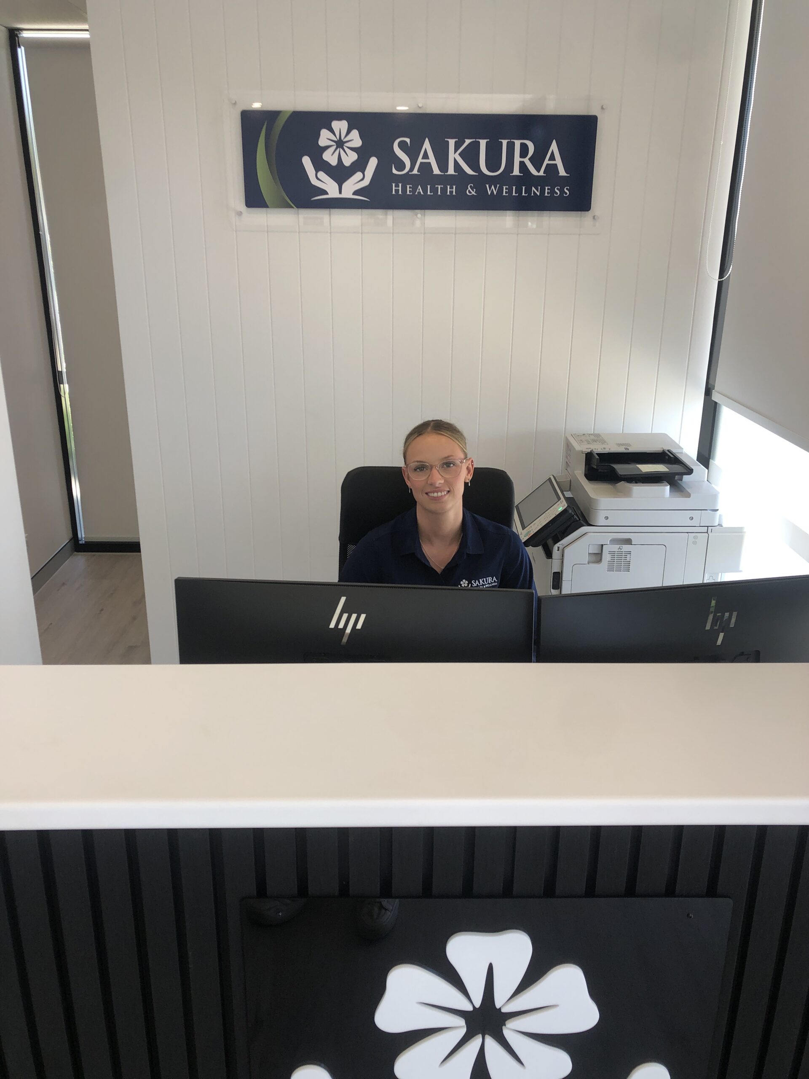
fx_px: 873
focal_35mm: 28
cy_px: 540
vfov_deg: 63.4
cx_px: 404
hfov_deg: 49.7
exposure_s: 1/100
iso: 40
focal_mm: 4
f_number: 1.8
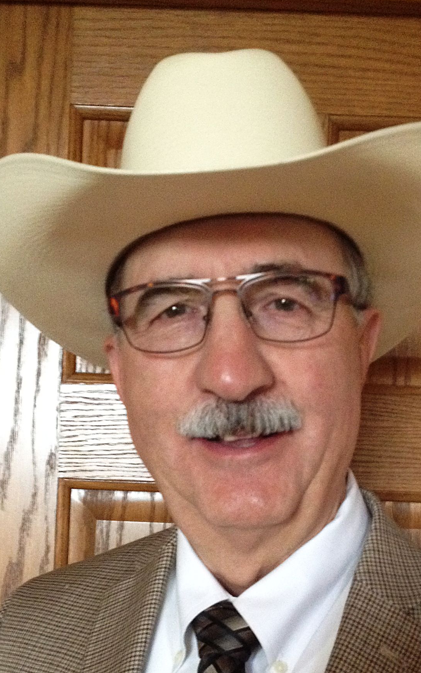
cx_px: 269
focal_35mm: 57
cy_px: 476
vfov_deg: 35.1
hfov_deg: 22.7
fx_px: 1046
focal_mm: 4.28
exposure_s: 1/15
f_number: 2.4
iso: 320
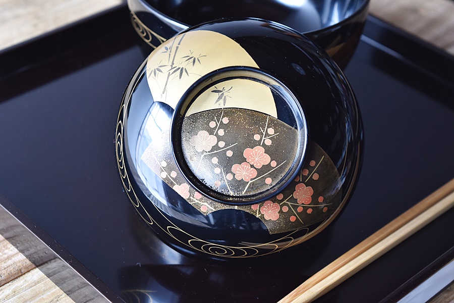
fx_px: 1040
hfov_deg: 24.6
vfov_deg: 16.6
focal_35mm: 82
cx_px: 227
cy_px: 152
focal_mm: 55
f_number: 5.6
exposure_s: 1/5
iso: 400
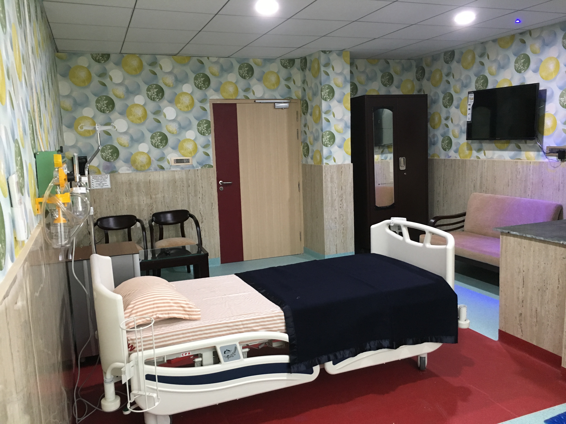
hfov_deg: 61.7
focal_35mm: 29
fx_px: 474
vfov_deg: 48.2
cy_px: 212
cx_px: 283
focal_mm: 4.15
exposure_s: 1/33
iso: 200
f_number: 2.2
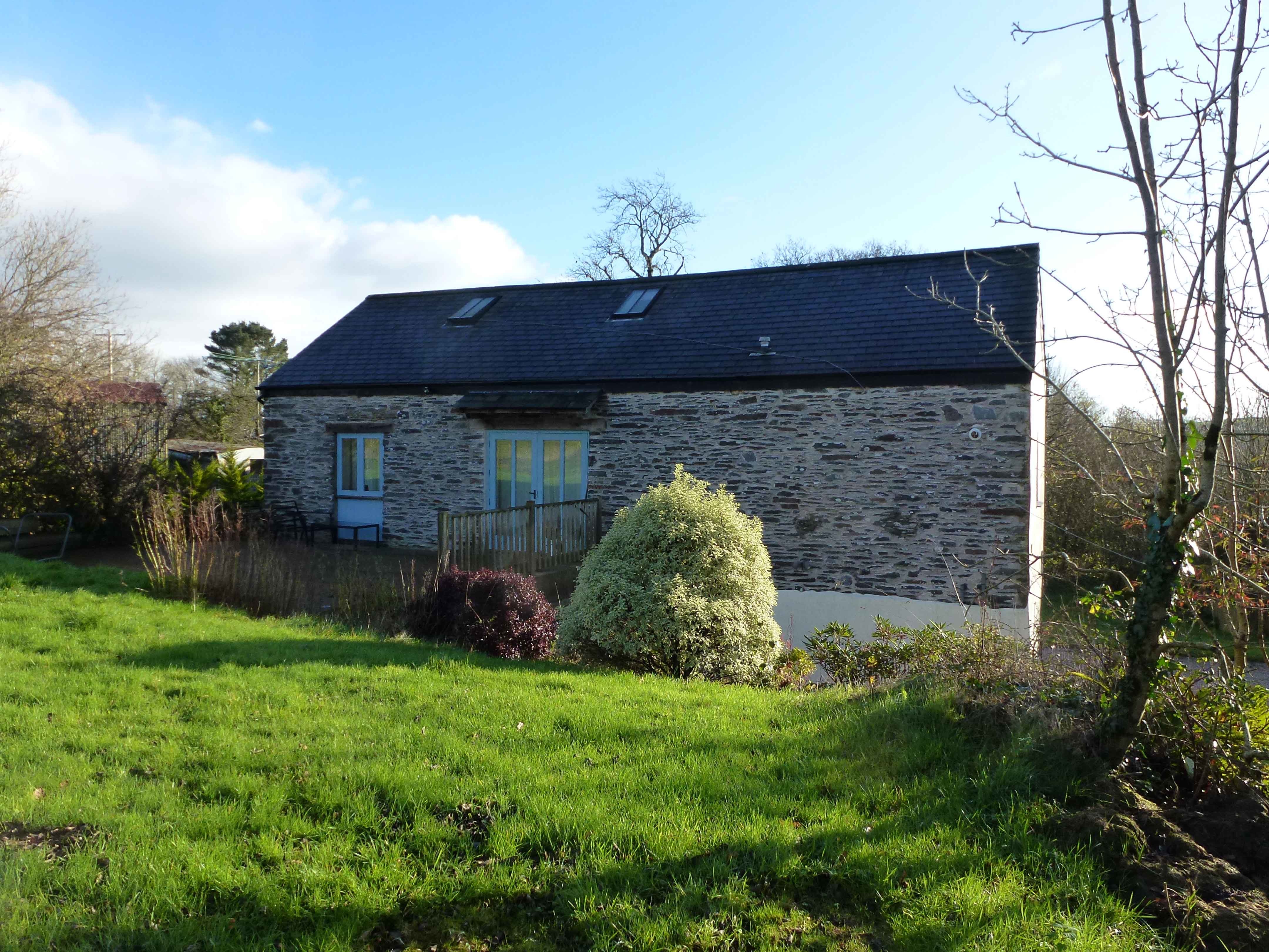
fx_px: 916
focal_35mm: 25
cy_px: 476
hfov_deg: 69.4
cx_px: 634
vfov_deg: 54.9
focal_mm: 4.3
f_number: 4
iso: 160
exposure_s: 1/320
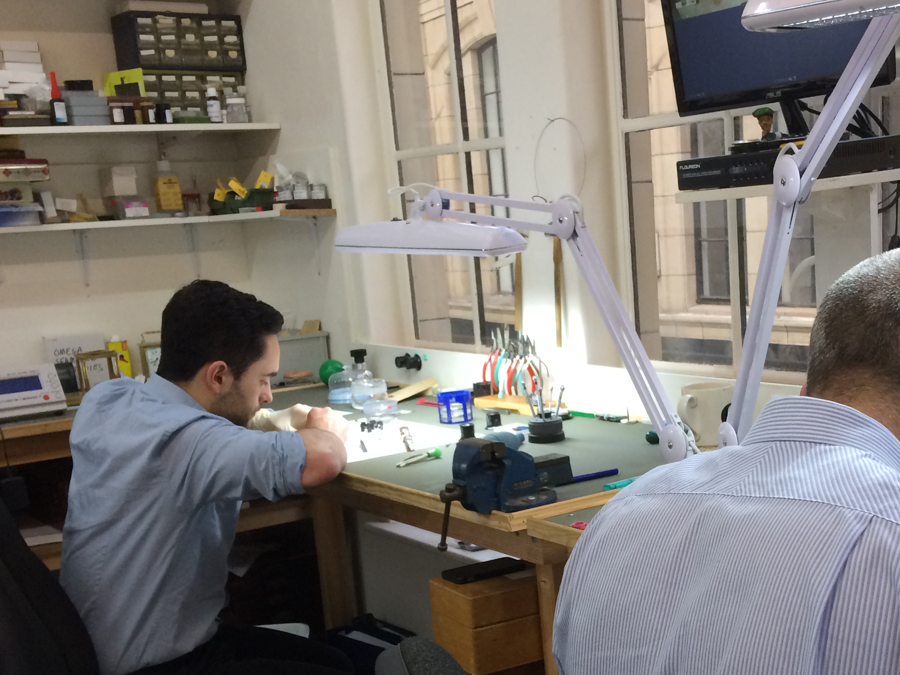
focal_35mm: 49
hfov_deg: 38.3
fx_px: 1274
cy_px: 538
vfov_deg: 29.0
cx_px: 622
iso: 64
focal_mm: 4.15
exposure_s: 1/33
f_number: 2.2
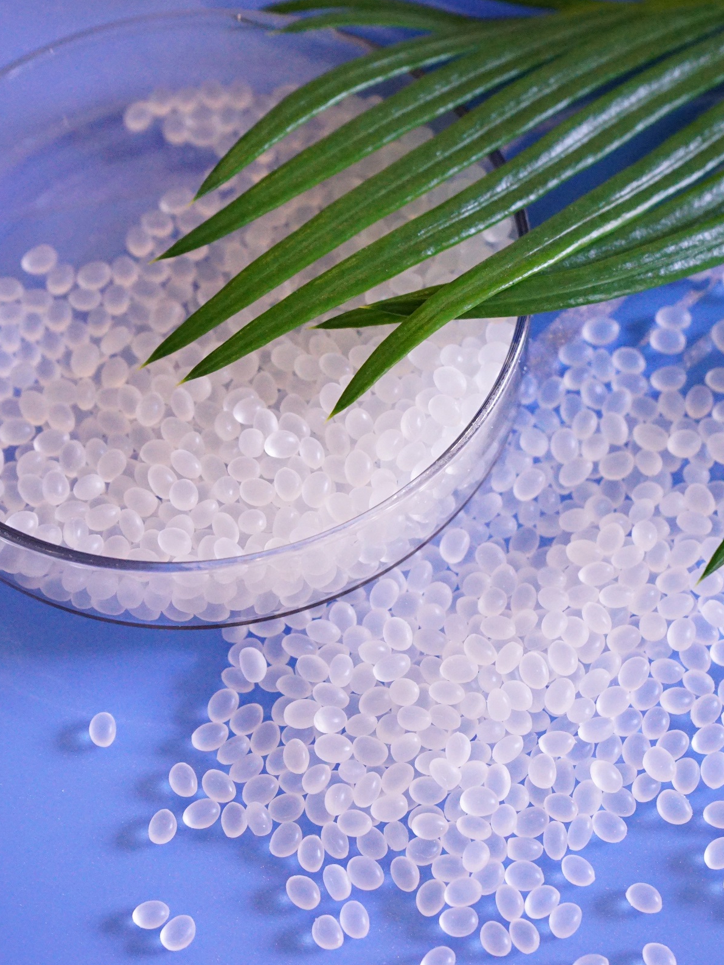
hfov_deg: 18.4
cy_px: 483
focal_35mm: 80
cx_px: 412
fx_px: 2230
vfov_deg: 24.4
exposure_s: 1/80
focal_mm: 55
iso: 5000
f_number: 6.3
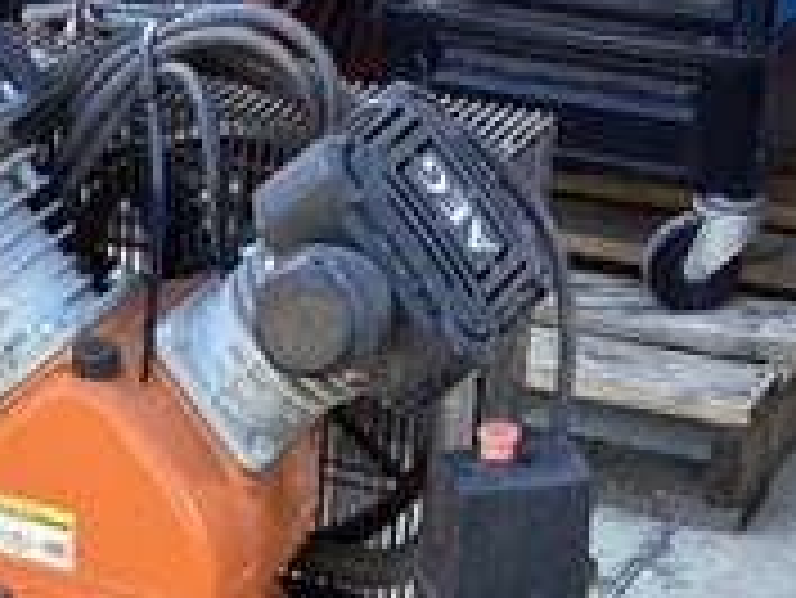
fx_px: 2577
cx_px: 99
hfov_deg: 17.3
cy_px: 886
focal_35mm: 112
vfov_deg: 12.6
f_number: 2.4
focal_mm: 3.3
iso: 25
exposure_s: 1/100
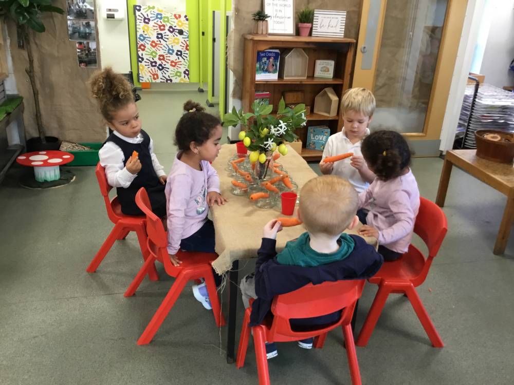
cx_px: 257
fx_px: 460
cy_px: 192
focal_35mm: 31
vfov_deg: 45.4
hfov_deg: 58.4
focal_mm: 3.3
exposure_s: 1/33
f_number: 2.4
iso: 100
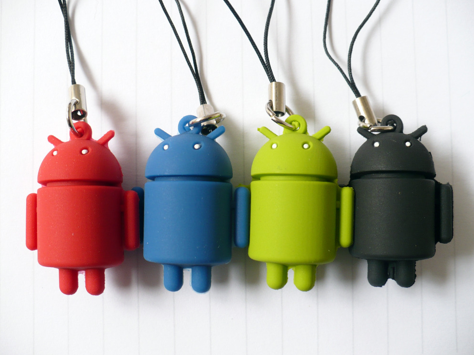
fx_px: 520
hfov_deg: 49.0
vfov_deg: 37.7
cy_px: 175
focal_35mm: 38
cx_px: 241
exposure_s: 1/40
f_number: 2.8
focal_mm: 6.1
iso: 100
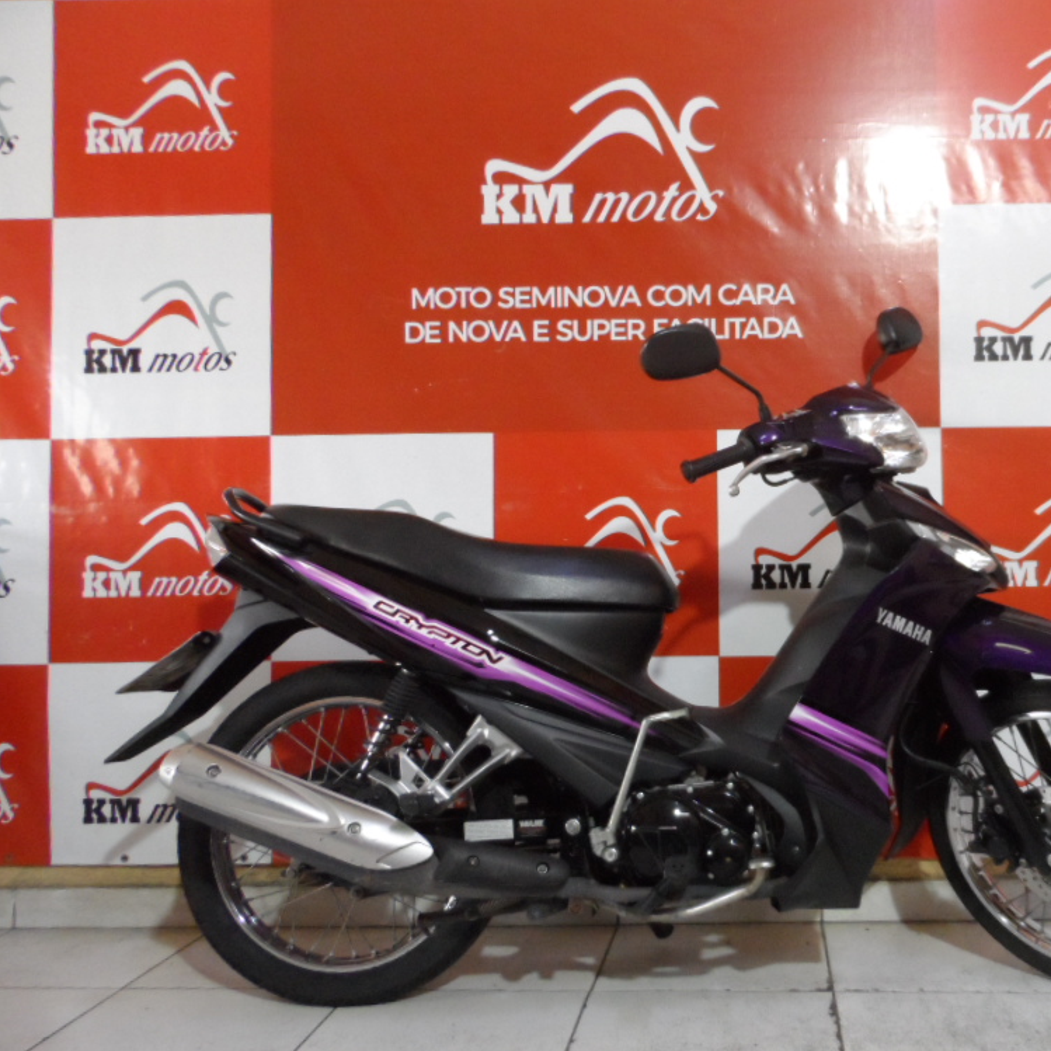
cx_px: 717
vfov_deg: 55.6
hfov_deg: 54.3
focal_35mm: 29
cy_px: 537
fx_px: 996
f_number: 3.2
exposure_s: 1/30
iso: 400
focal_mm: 4
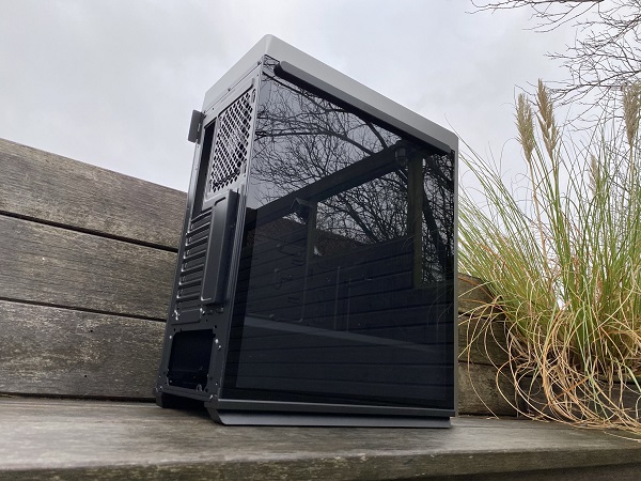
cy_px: 240
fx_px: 481
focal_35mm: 26
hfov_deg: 67.3
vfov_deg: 53.1
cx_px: 320
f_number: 1.8
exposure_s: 1/121
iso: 64
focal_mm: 4.25
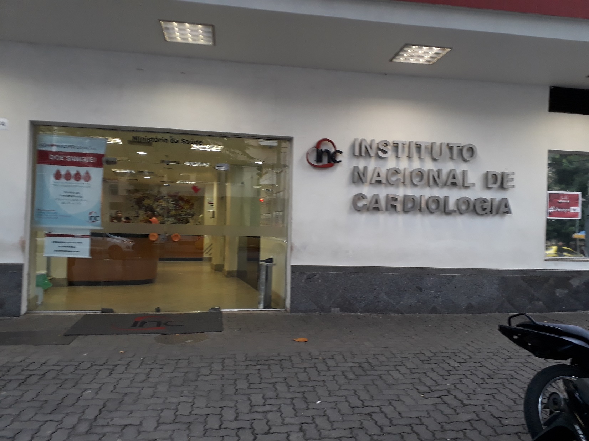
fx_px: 459
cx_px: 294
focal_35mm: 27
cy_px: 220
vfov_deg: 51.4
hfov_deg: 65.3
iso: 80
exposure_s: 1/30
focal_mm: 3.6
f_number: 1.9
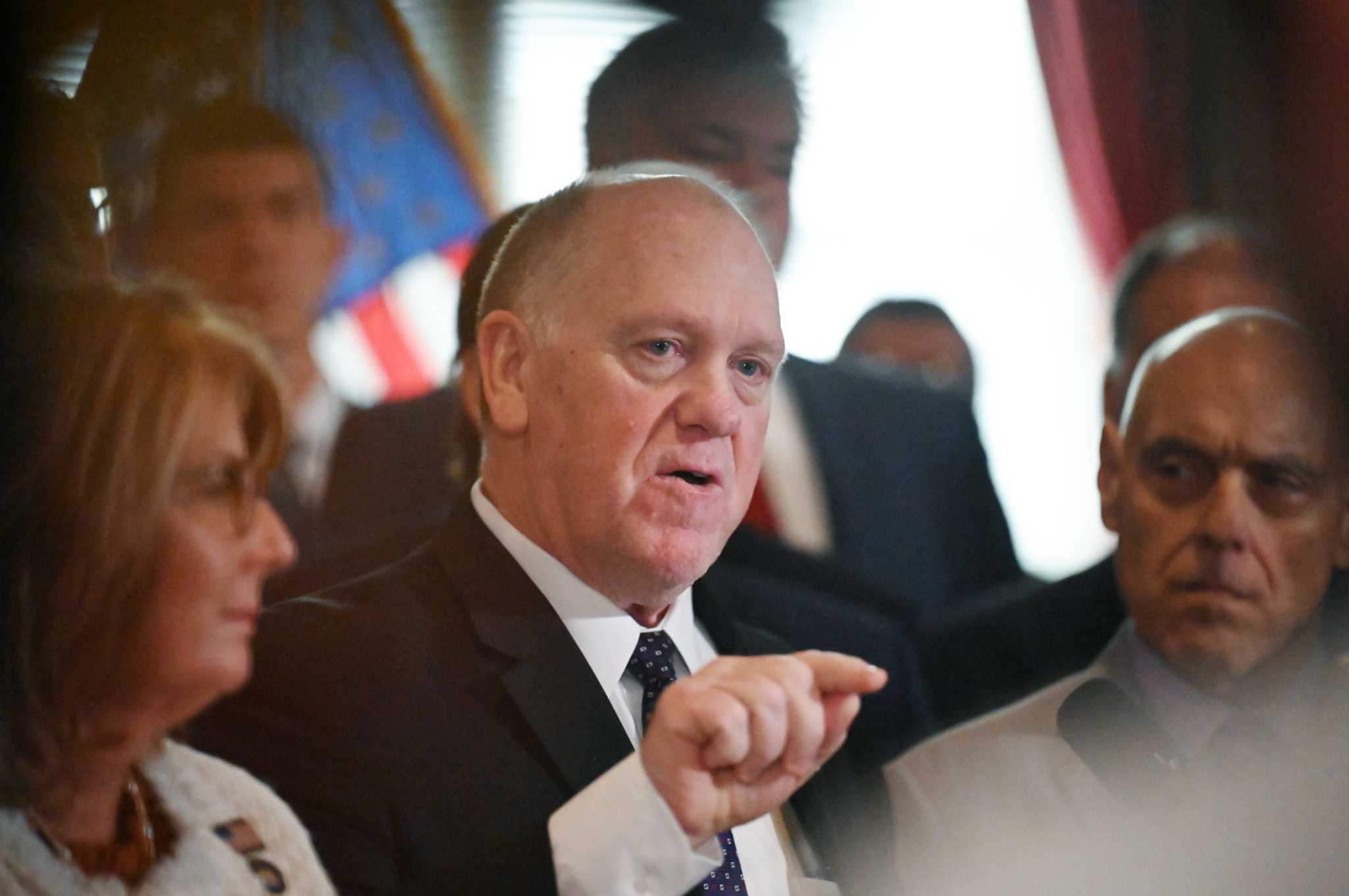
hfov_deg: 10.3
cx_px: 674
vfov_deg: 6.9
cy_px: 448
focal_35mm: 200
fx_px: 7488
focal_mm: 200
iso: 25600
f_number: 2.8
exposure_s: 1/3200
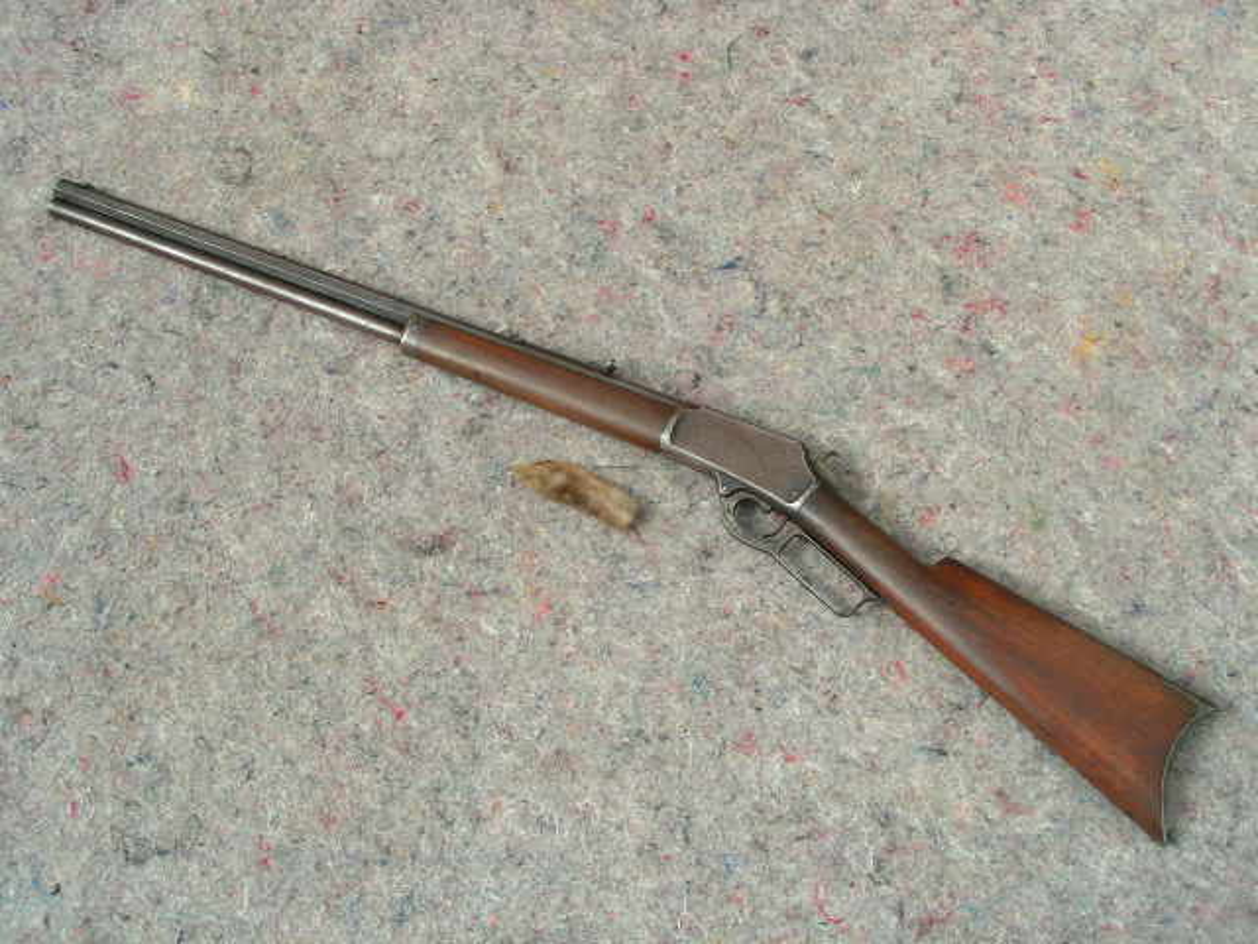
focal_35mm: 41
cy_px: 472
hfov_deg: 45.8
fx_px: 1490
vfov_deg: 35.1
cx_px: 629
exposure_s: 1/100
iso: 50
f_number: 4.5
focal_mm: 6.3
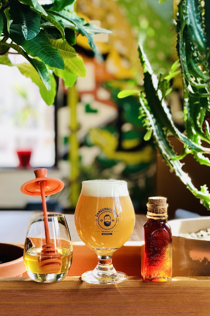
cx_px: 99
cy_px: 159
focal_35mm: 55
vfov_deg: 36.2
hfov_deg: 24.6
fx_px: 481
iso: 100
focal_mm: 6
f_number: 2.4
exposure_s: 1/60
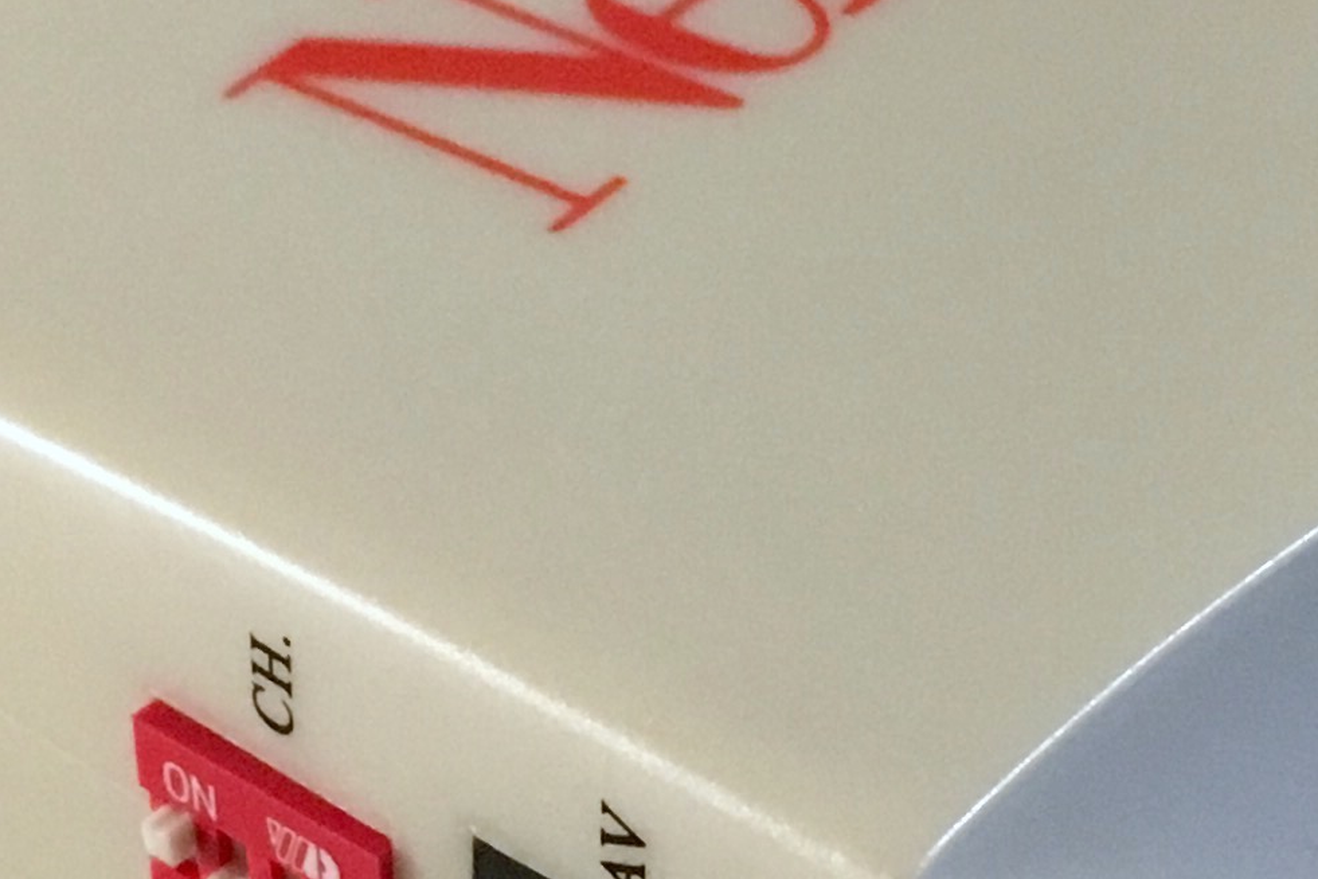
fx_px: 4539
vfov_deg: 11.0
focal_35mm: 124
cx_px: 773
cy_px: 696
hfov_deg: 16.5
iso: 200
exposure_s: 1/25
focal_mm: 4.15
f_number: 2.2
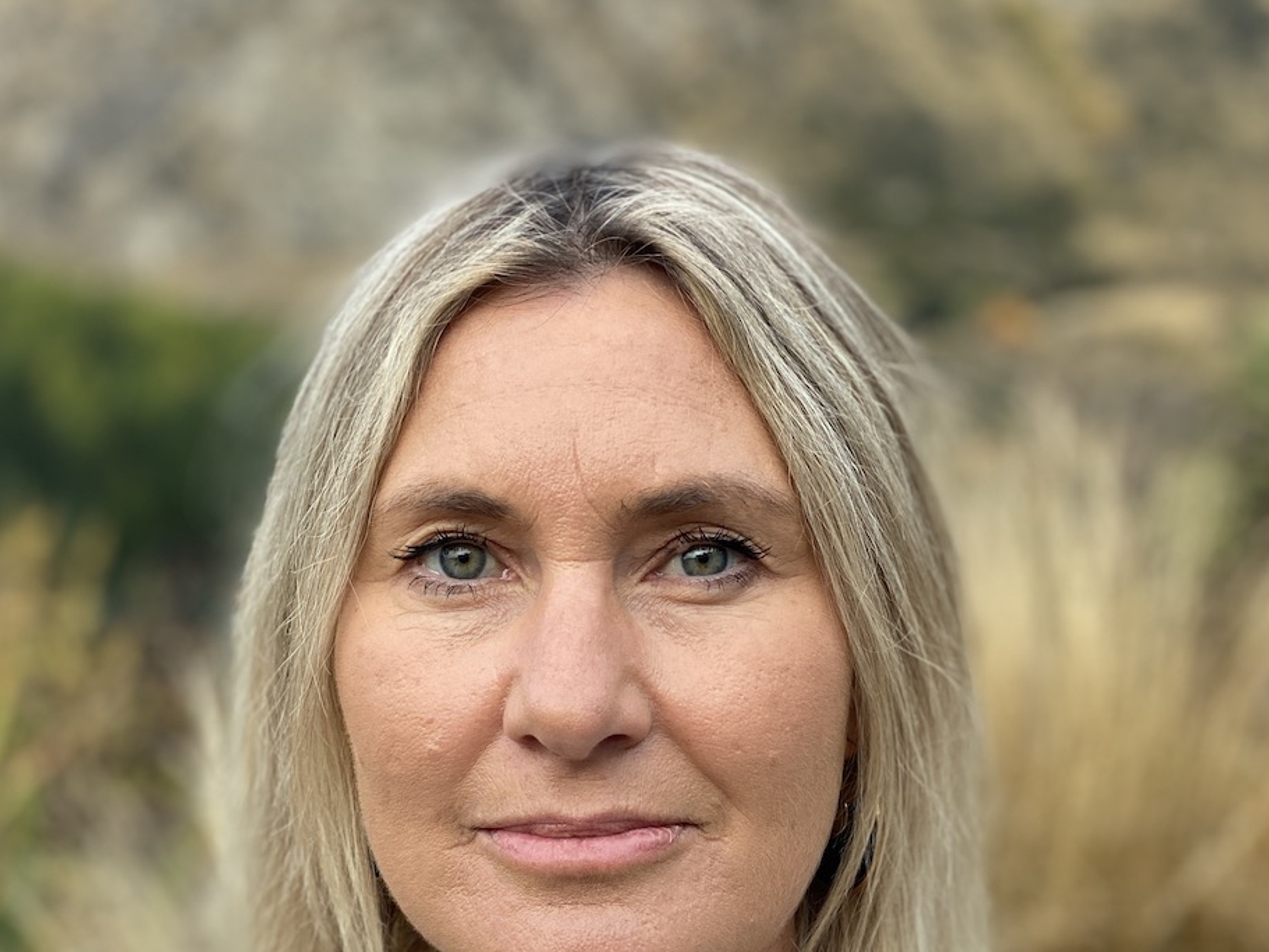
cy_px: 868
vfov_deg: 19.0
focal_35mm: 76
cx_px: 622
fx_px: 2787
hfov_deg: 25.6
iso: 40
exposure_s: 1/122
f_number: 2
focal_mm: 6
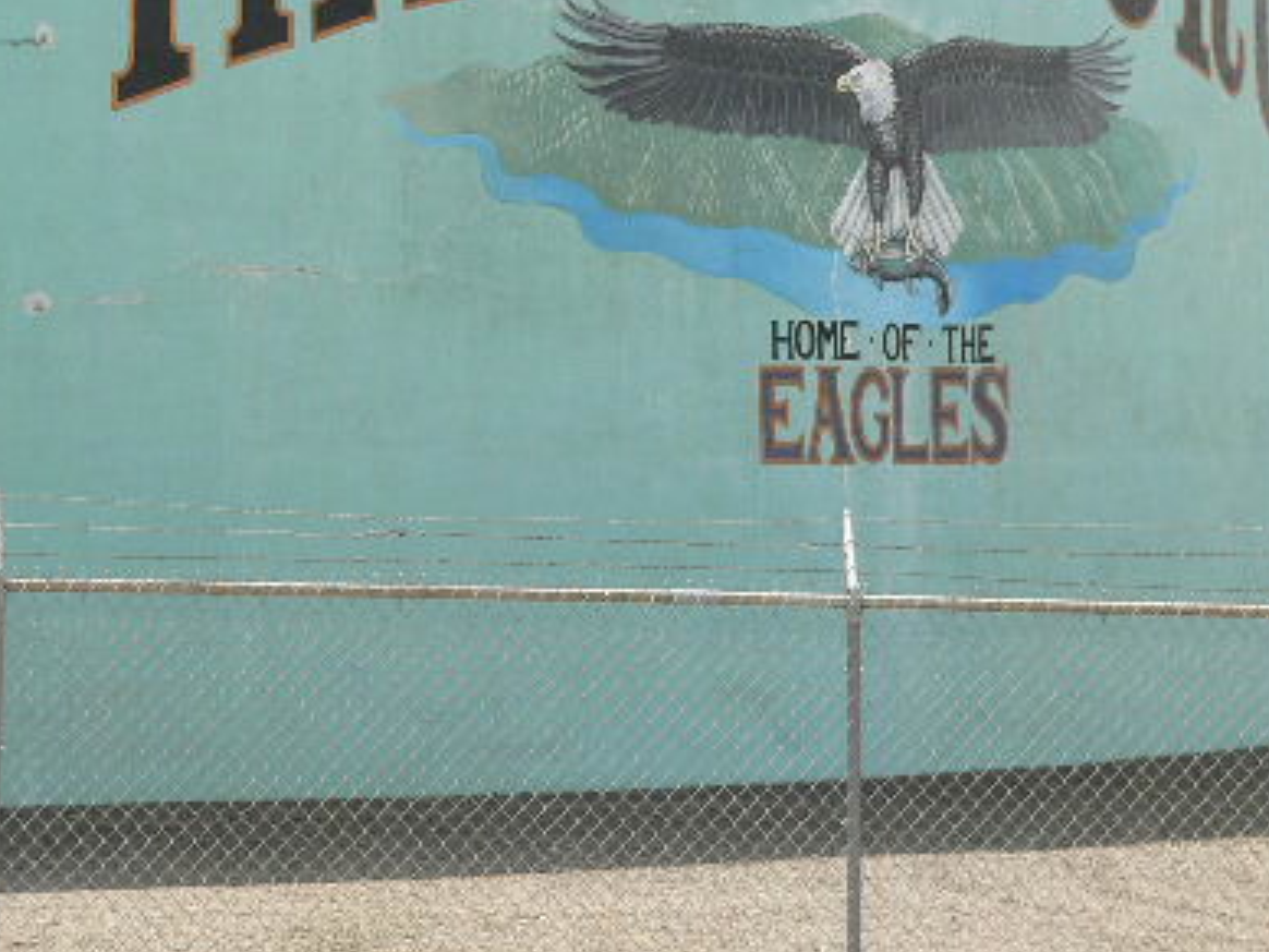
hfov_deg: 12.3
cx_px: 687
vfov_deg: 9.3
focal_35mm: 160
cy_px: 200
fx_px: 5865
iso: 80
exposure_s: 1/320
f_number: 4
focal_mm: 16.2
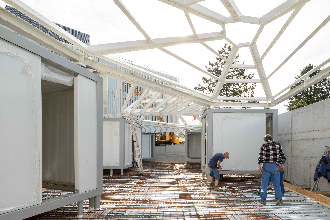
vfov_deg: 53.1
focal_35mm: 24
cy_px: 110
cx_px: 165
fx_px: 220
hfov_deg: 73.7
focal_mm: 24
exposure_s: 1/80
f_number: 10
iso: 400
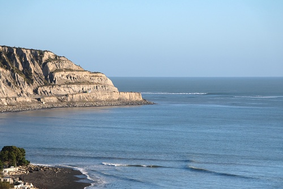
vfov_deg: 7.8
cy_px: 94
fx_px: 1391
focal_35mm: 177
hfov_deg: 11.6
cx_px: 142
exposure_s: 1/4400
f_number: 6.3
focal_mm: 118
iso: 800
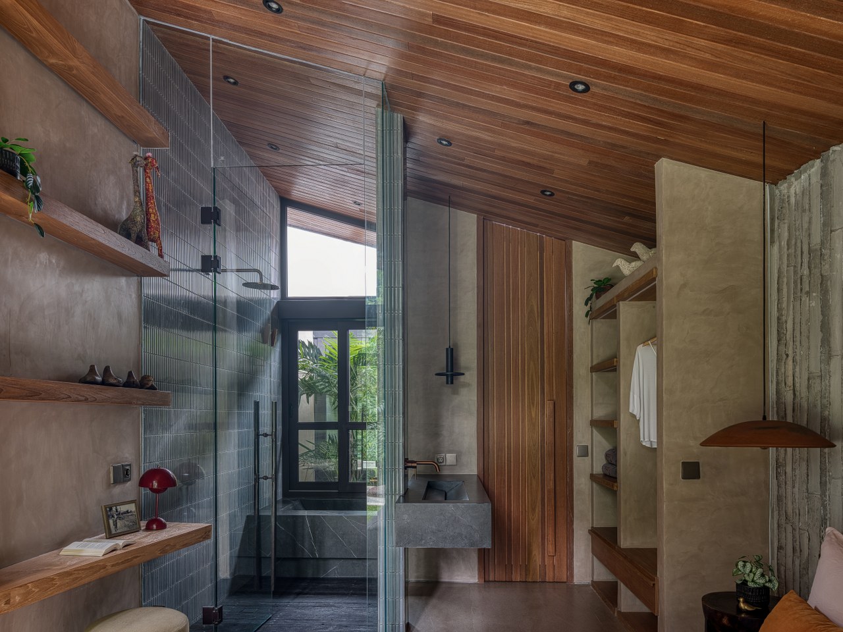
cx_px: 422
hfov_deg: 71.6
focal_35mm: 24
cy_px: 316
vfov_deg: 56.8
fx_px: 584
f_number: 13
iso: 100
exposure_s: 2.5
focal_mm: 30
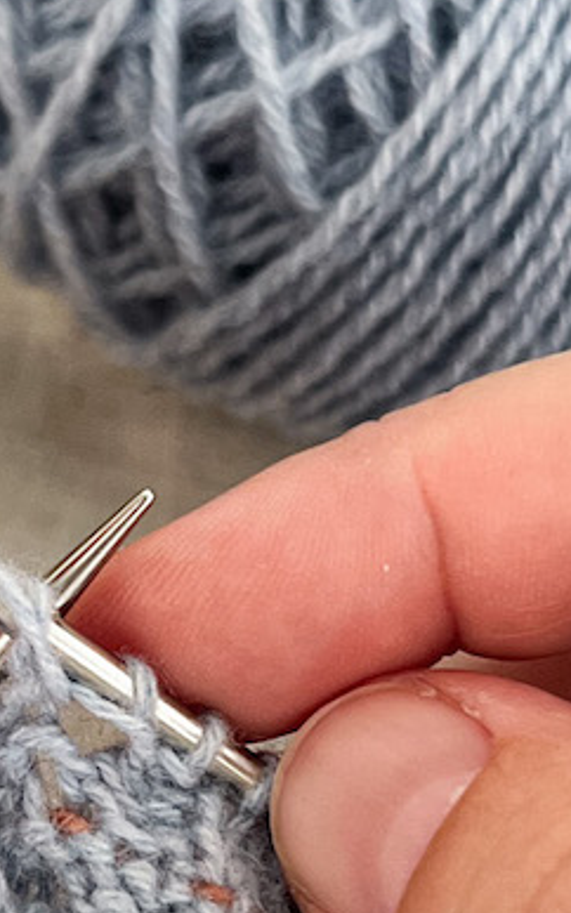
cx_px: 201
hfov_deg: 11.5
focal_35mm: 114
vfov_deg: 18.2
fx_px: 2837
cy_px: 644
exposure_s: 1/60
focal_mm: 5.7
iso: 320
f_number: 1.5
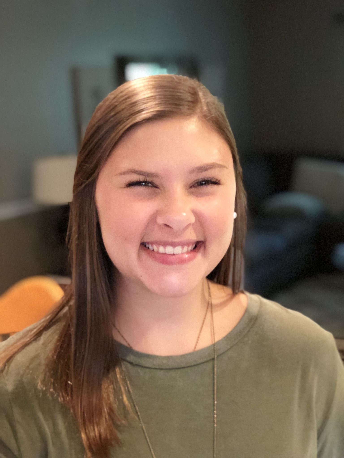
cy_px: 229
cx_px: 172
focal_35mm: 57
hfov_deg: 25.7
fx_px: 755
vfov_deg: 33.8
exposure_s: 1/60
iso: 1250
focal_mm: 6.6
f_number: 2.8
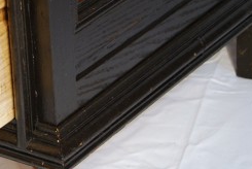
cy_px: 58
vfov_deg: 8.4
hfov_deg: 12.1
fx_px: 1142
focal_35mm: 163
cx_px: -101
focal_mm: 38
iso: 400
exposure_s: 1/20
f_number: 5
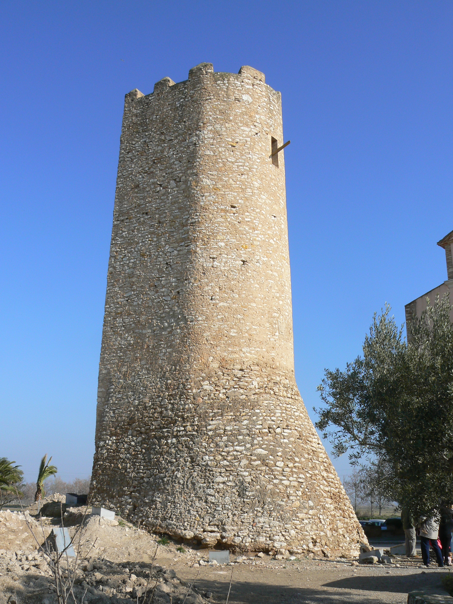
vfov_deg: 51.4
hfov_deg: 39.7
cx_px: 226
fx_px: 628
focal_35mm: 36
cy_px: 302
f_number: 6.3
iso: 80
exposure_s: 1/500
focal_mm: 6
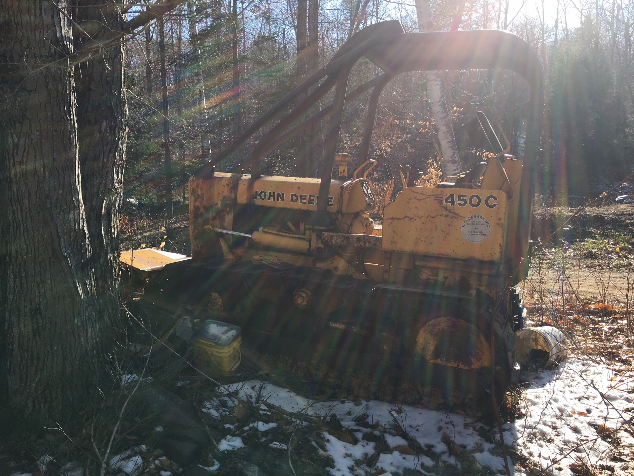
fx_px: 531
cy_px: 238
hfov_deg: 61.7
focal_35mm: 29
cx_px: 317
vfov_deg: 48.2
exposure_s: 1/663
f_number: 2.2
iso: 25
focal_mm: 4.15
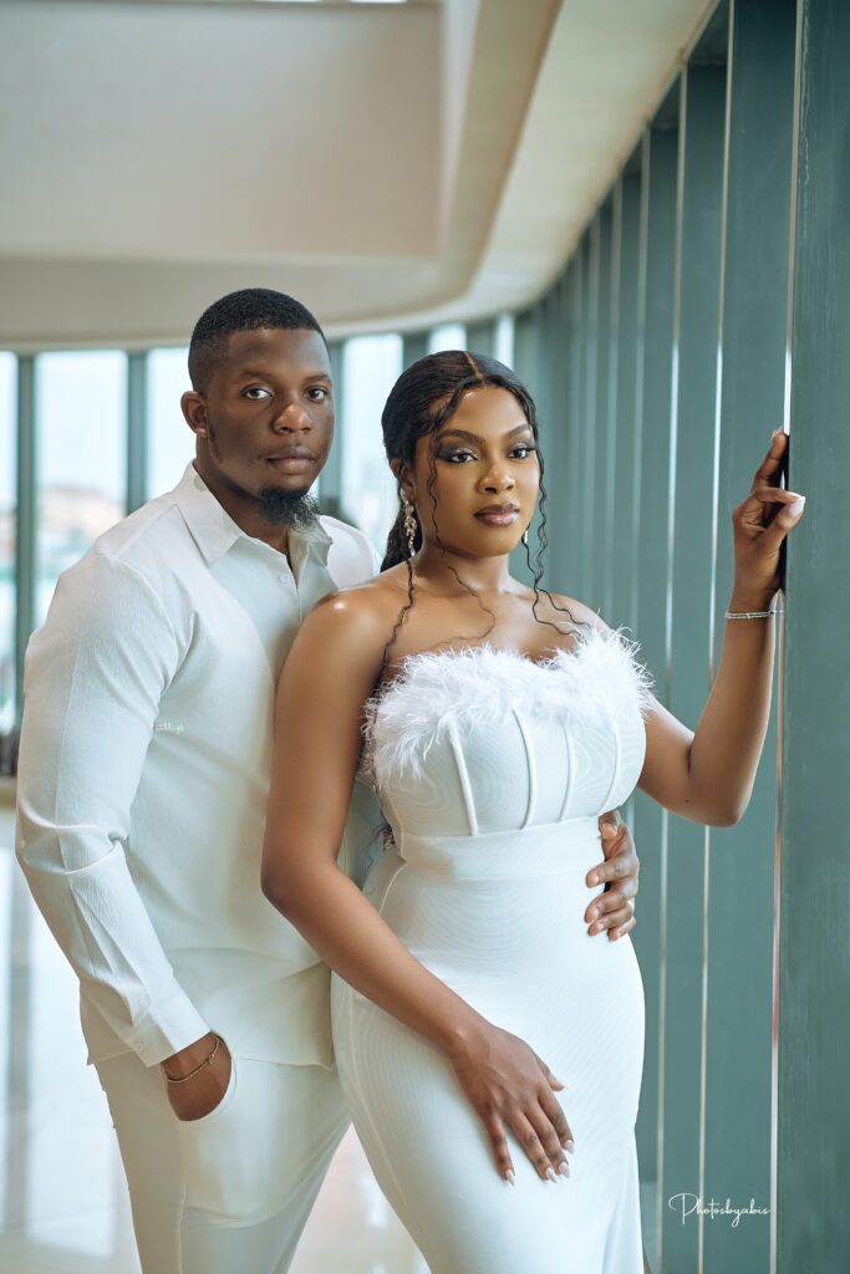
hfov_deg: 16.3
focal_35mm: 84
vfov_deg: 24.2
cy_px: 637
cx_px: 425
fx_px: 2974
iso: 800
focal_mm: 56
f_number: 2
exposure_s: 1/200
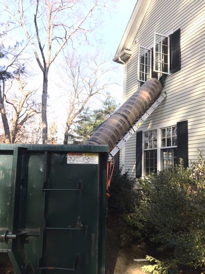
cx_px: 102
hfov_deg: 48.2
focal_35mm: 29
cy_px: 137
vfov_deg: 61.7
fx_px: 229
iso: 40
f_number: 2.2
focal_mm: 4.15
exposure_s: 1/120
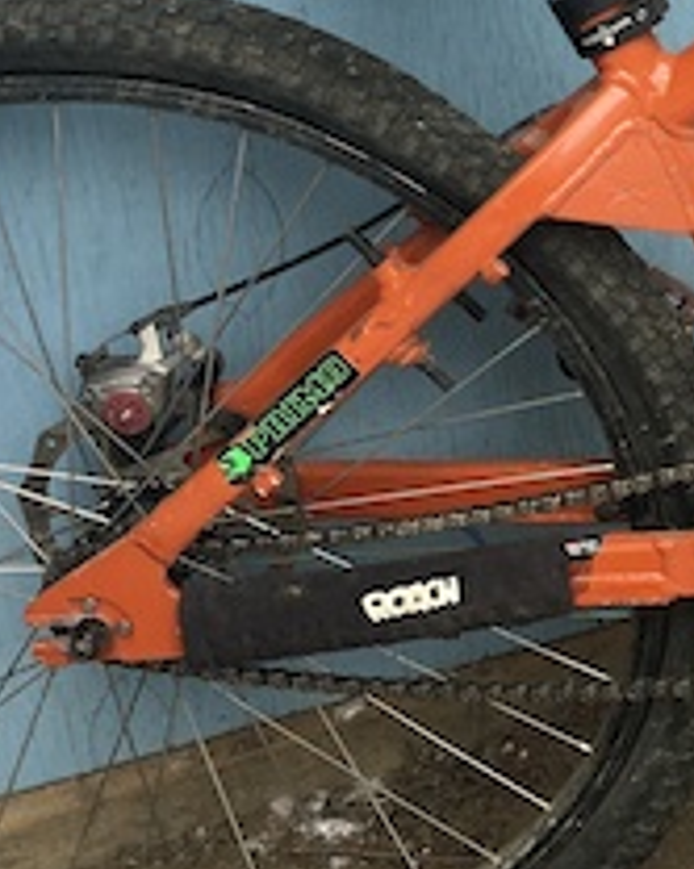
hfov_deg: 13.1
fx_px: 2803
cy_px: 221
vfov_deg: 17.5
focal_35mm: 109
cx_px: 1154
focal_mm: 4.15
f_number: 2.2
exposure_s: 1/176
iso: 25
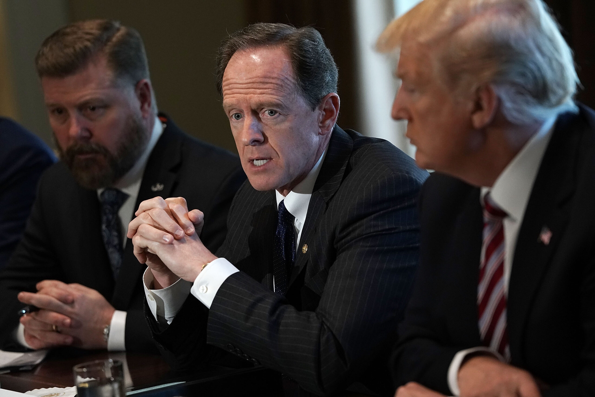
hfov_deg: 10.3
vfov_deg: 6.9
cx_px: 298
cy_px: 198
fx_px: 3305
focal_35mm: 200
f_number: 4
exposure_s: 1/500
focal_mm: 200
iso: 3200
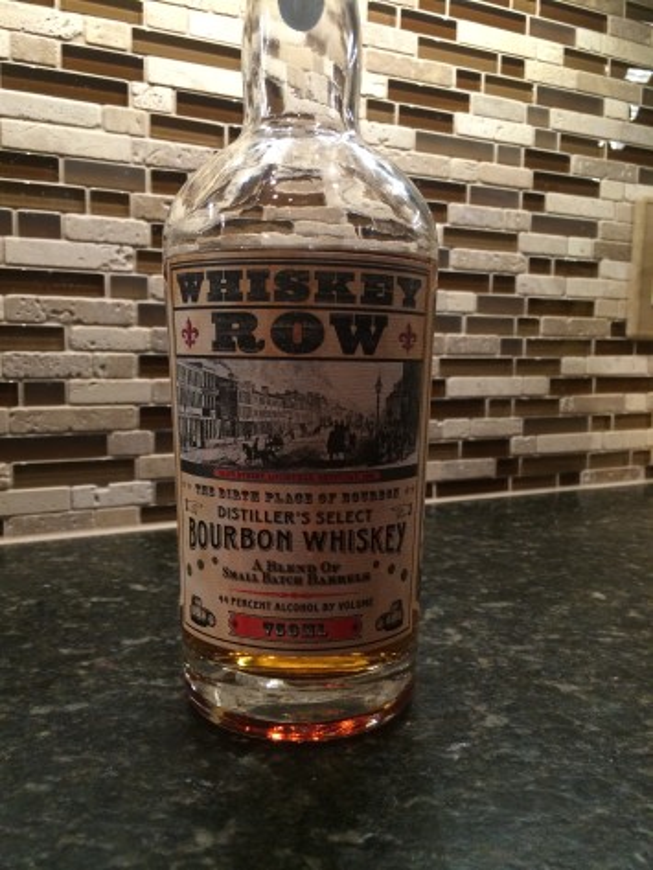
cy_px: 435
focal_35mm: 30
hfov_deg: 46.8
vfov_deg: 60.0
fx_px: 754
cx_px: 326
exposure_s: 1/30
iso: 160
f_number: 2.2
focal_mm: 4.12
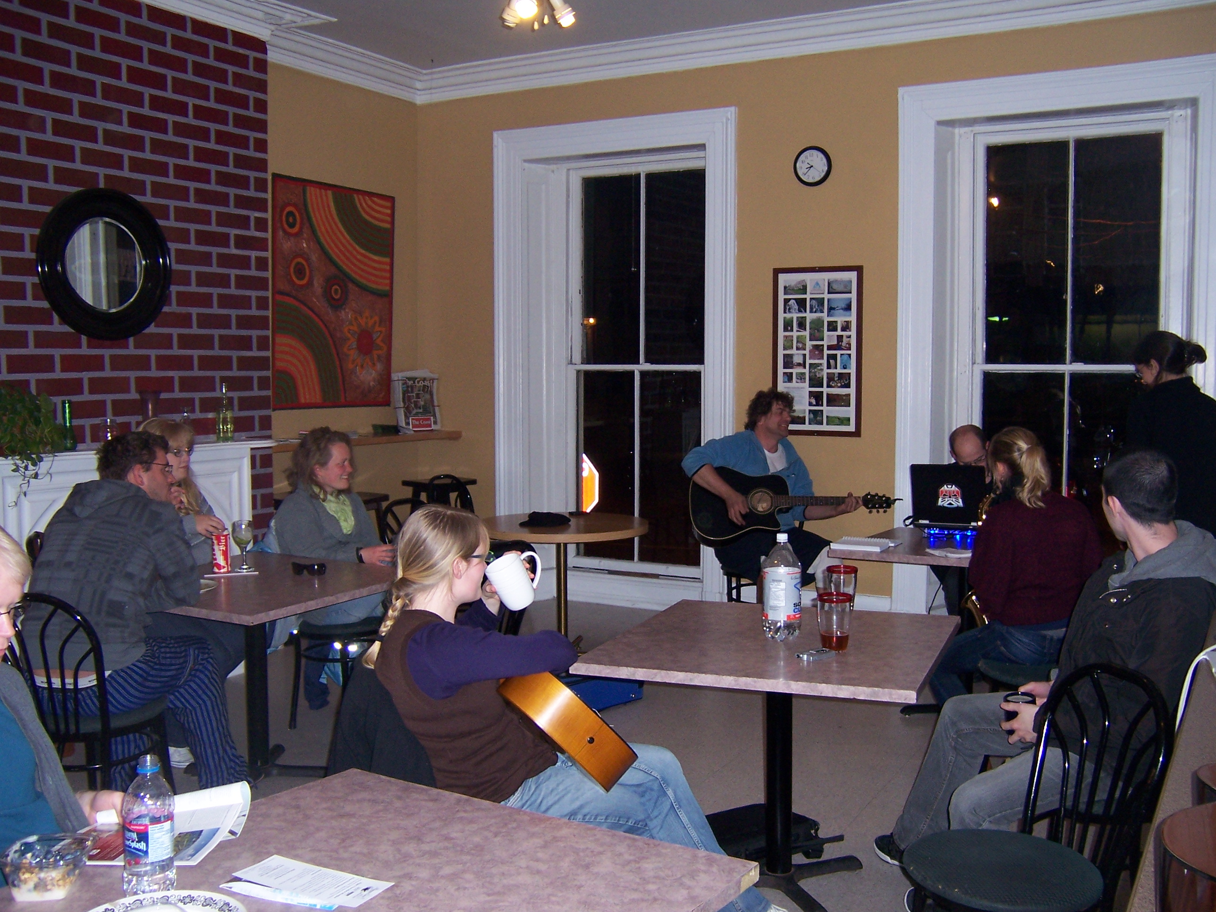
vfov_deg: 42.9
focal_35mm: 33
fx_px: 1159
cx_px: 608
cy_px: 456
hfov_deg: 55.4
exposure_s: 1/60
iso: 140
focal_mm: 5.5
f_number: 2.8
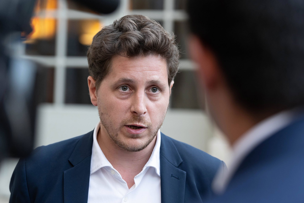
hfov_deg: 18.6
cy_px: 102
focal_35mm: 110
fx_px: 929
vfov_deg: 12.4
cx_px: 152
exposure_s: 1/160
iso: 1600
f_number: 4.5
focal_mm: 110
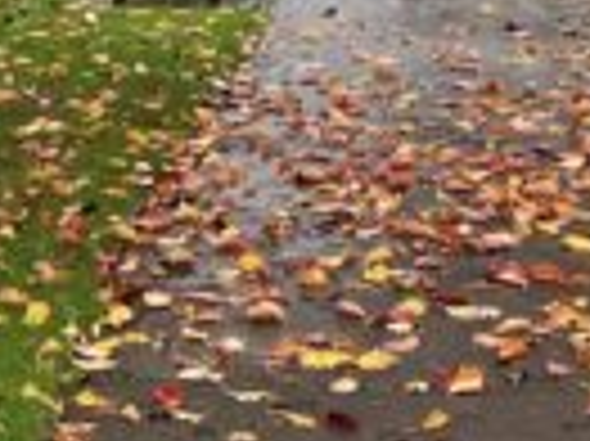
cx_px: 414
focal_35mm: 153
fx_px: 2605
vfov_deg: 8.7
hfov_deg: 12.9
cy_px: -666
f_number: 1.5
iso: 50
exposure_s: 1/121
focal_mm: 5.7
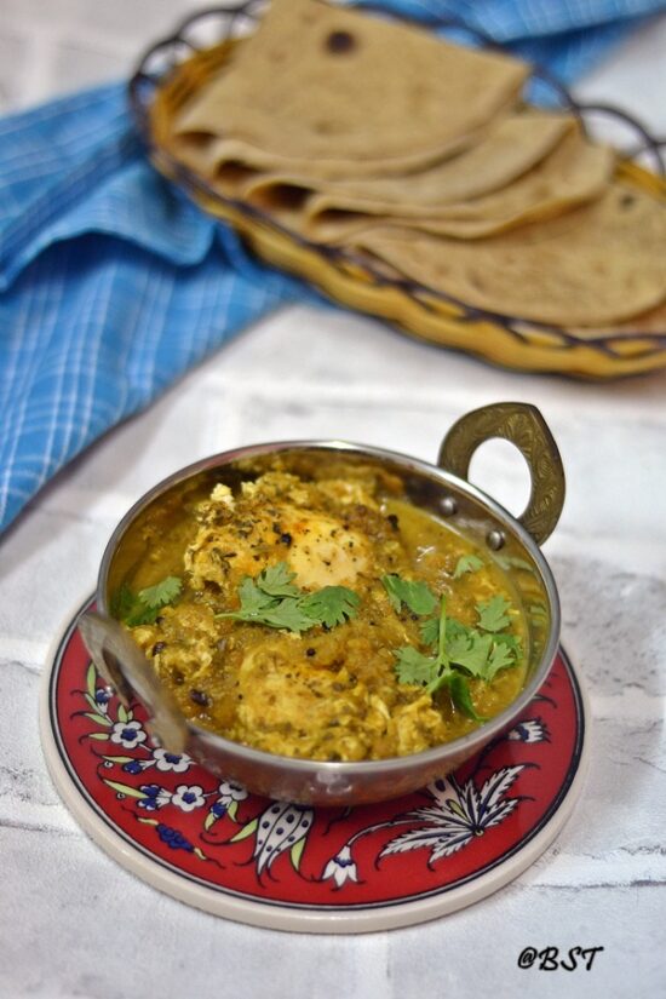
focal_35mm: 75
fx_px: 2081
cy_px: 500
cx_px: 333
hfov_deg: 18.2
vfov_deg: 27.0
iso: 500
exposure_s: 1/60
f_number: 1.8
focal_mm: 50
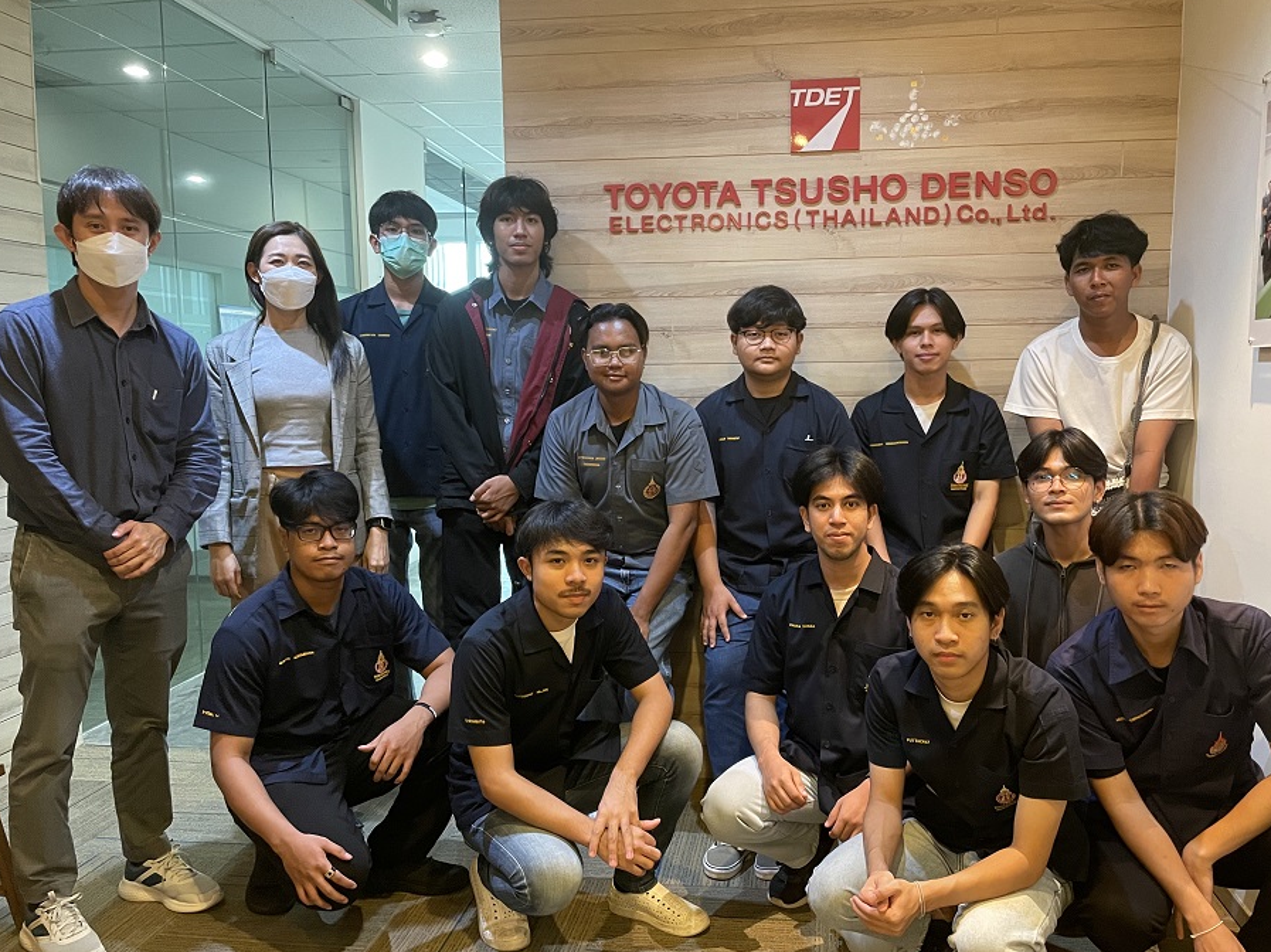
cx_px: 667
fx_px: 1064
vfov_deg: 48.2
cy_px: 513
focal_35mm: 29
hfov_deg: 61.6
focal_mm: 4.2
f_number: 1.6
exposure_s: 1/33
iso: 640
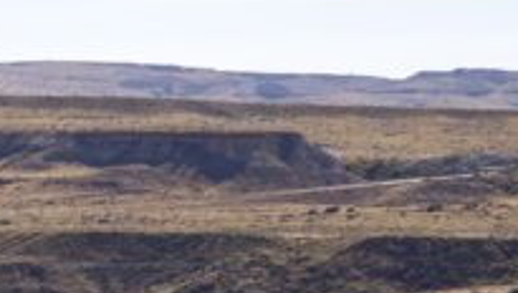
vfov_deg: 2.9
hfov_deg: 5.2
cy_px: 700
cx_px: -336
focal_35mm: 413
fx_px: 5681
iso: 100
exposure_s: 1/2500
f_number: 2.8
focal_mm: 90
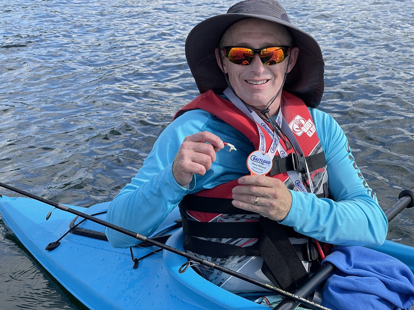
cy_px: 155
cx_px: 207
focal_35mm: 64
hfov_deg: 30.3
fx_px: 765
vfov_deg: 22.9
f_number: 2.2
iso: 20
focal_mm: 7.5
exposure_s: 1/431
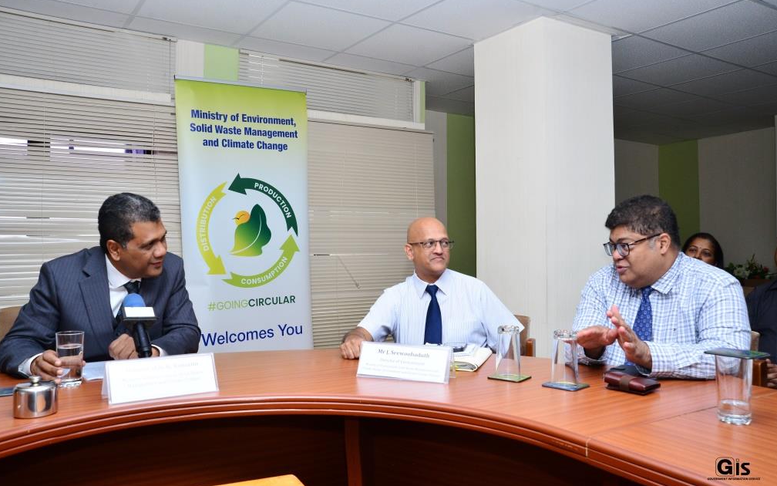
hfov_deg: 64.6
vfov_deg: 43.1
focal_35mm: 29
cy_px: 235
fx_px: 614
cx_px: 388
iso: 1600
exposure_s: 1/160
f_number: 8
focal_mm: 28
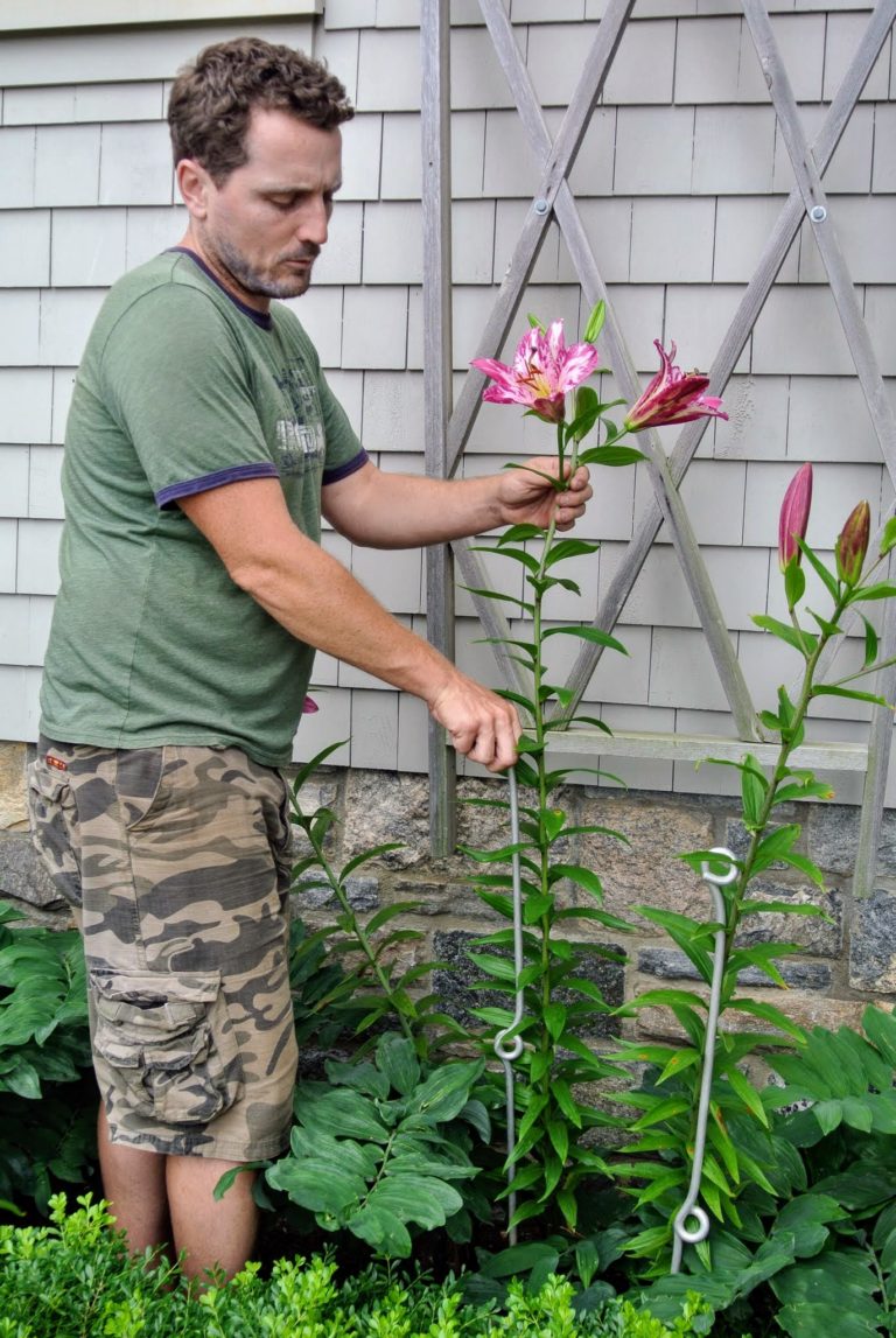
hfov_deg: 34.3
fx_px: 1452
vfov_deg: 49.5
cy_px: 669
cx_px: 448
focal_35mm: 39
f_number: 4
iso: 100
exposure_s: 1/160
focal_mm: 14.5
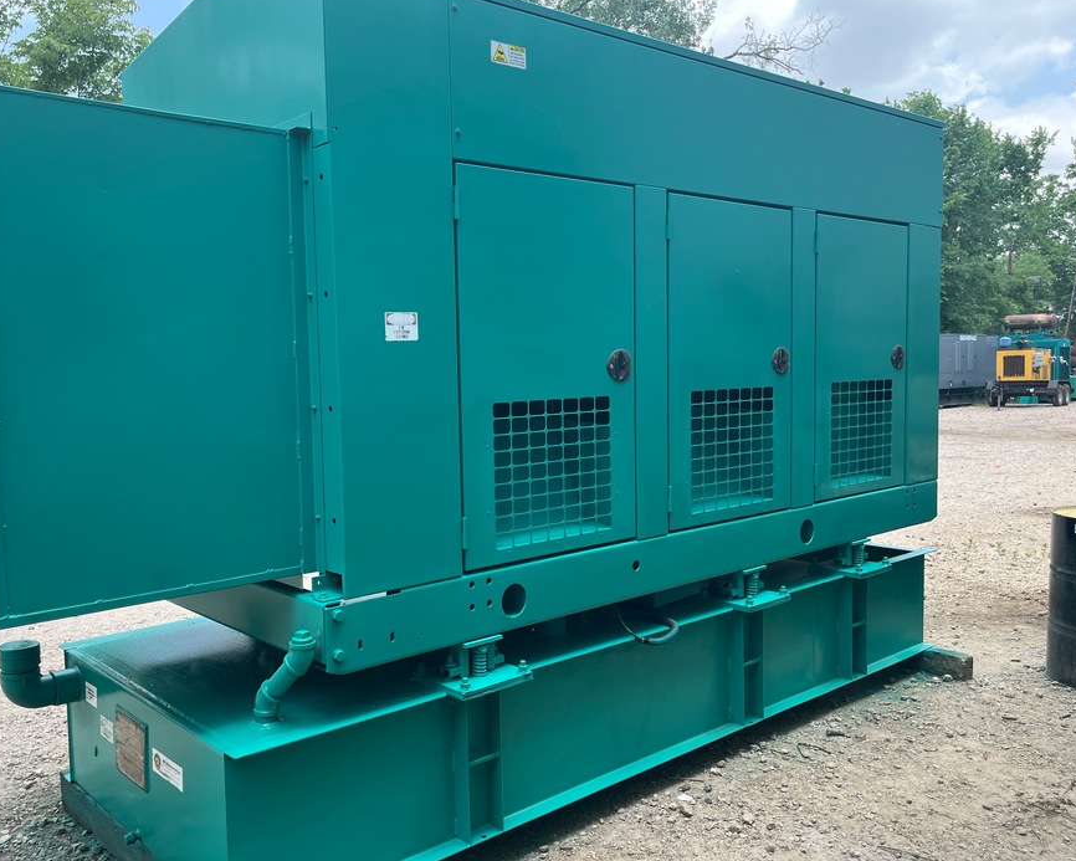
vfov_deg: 48.5
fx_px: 955
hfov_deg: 58.4
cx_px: 445
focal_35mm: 30
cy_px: 424
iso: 50
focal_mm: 5.1
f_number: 1.6
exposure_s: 1/710
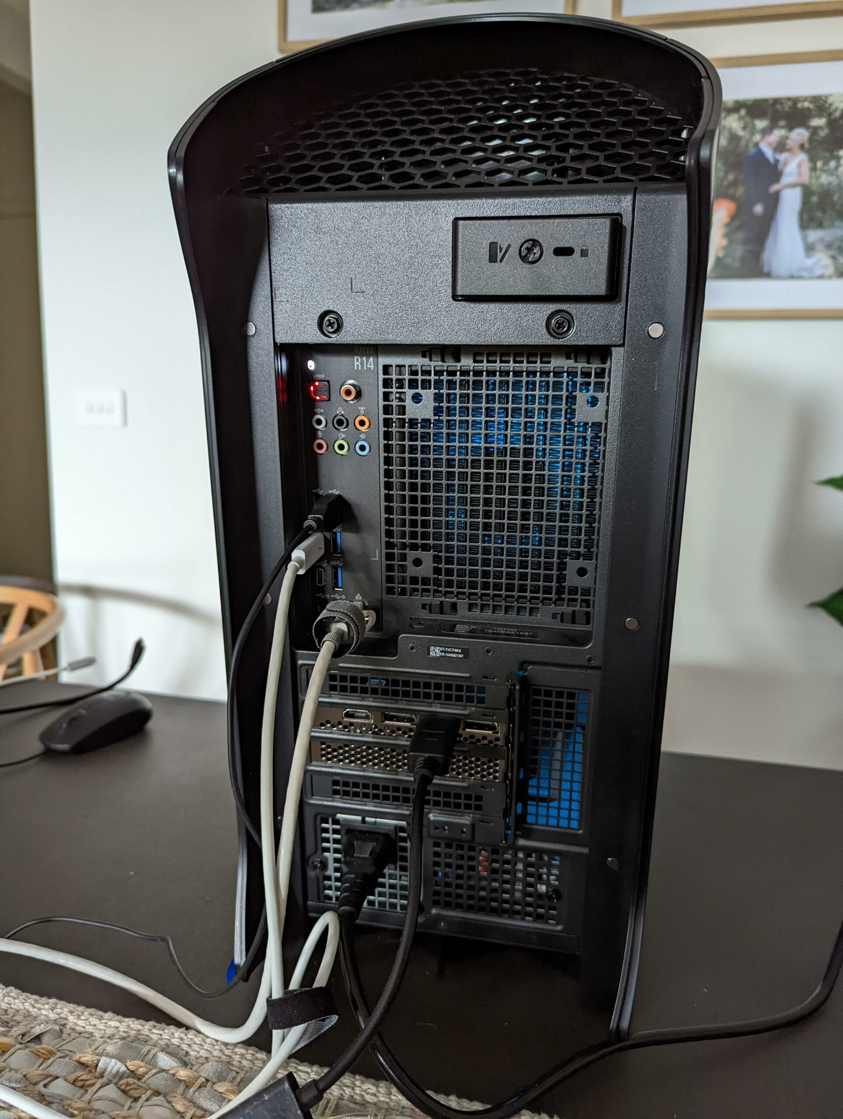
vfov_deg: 71.5
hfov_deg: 56.9
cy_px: 560
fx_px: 777
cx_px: 422
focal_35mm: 24
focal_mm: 6.81
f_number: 1.85
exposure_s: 1/86.5
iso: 798
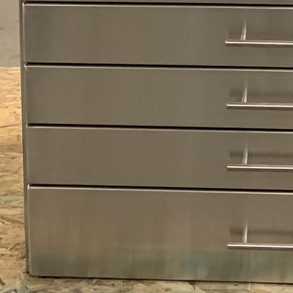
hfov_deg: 14.6
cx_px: 256
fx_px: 1130
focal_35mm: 118
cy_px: -282
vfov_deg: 13.0
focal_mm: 4.25
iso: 250
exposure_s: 1/60
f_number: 1.8
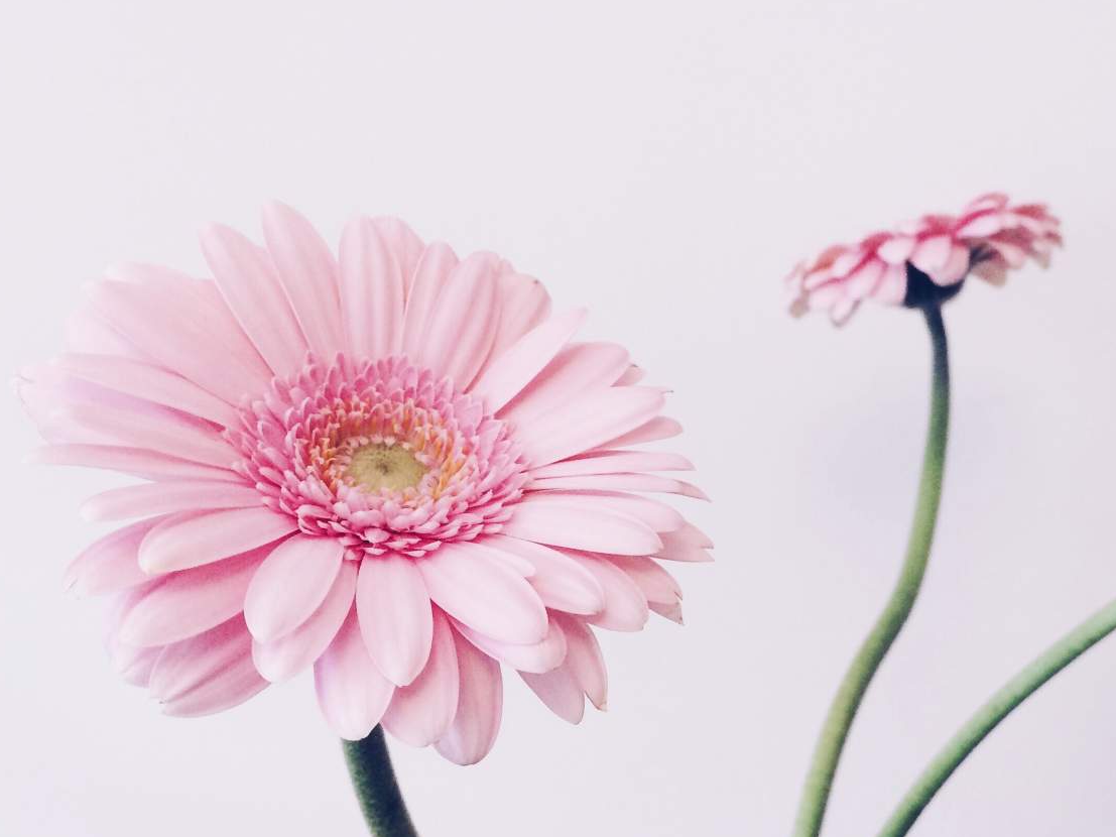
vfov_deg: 32.5
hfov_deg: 41.8
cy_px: 582
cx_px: 820
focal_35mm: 44
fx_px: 1418
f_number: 2.2
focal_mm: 4.15
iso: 160
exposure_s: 1/33
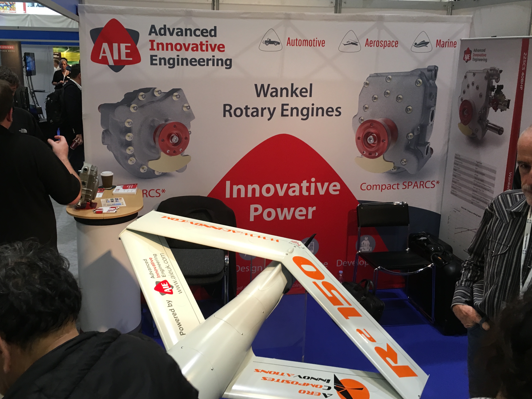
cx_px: 238
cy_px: 177
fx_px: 523
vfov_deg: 41.7
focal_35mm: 34
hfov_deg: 53.9
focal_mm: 4.15
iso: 125
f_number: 2.2
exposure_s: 1/33
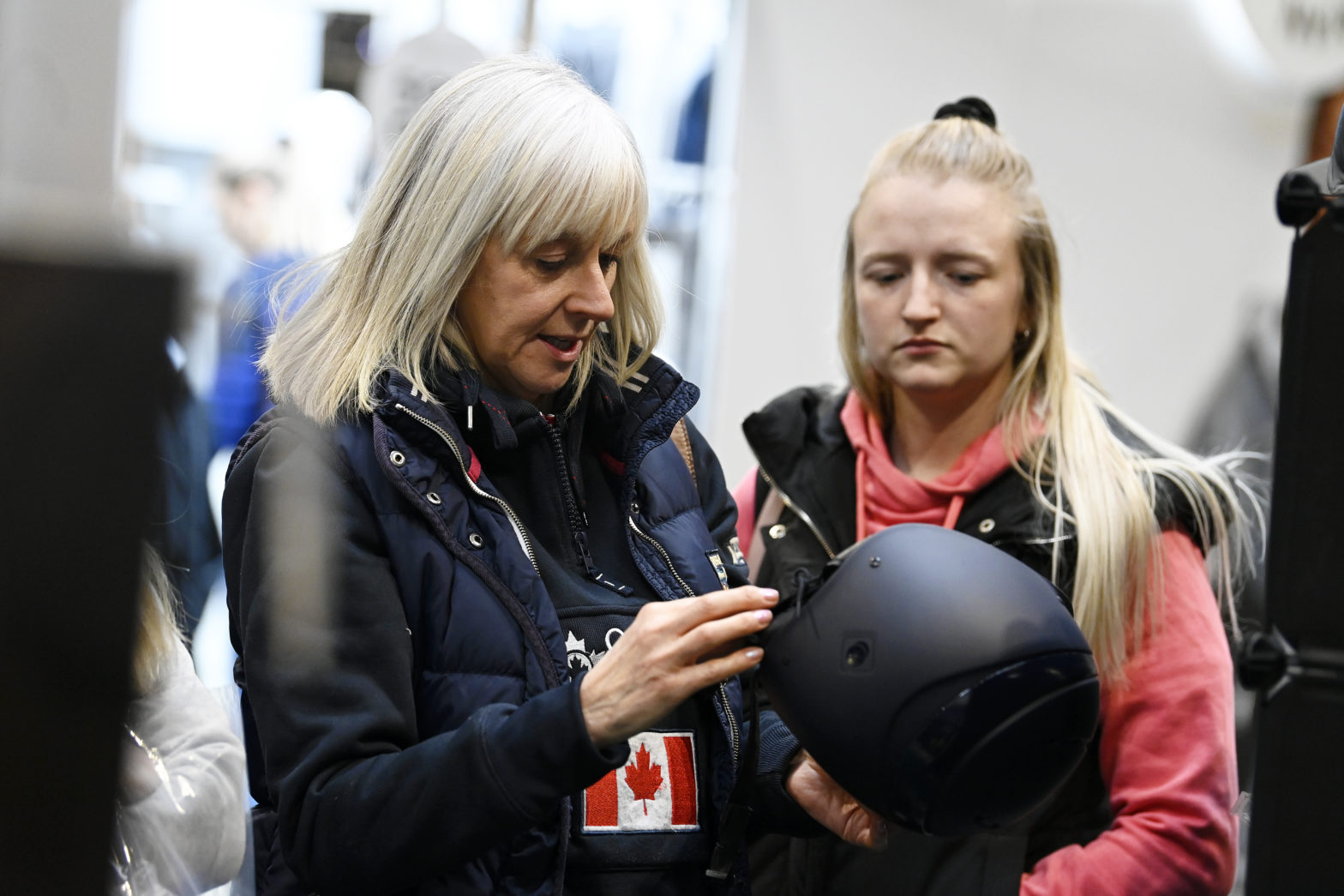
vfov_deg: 10.2
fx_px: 5039
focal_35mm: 135
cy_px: 448
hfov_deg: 15.2
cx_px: 672
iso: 4000
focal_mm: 135
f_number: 3.5
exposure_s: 1/320
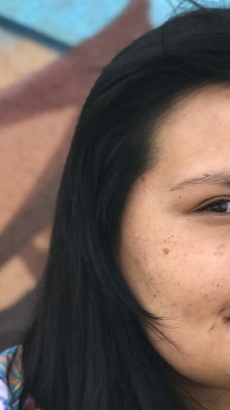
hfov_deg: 8.1
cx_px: 201
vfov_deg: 14.2
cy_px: 435
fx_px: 1616
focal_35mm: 149
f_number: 2.8
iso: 20
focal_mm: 6.6
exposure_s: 1/120
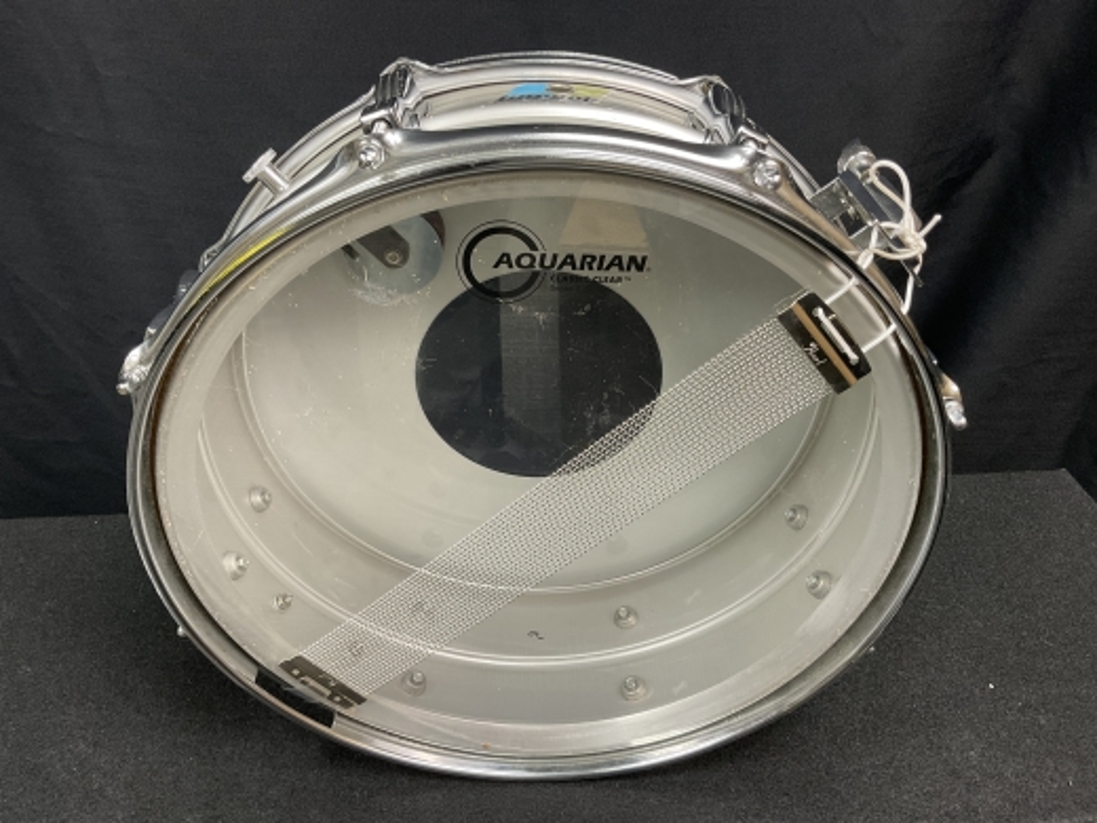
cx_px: 548
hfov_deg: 61.7
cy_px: 412
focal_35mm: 29
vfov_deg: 48.2
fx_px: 919
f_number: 1.8
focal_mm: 3
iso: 64
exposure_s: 1/43
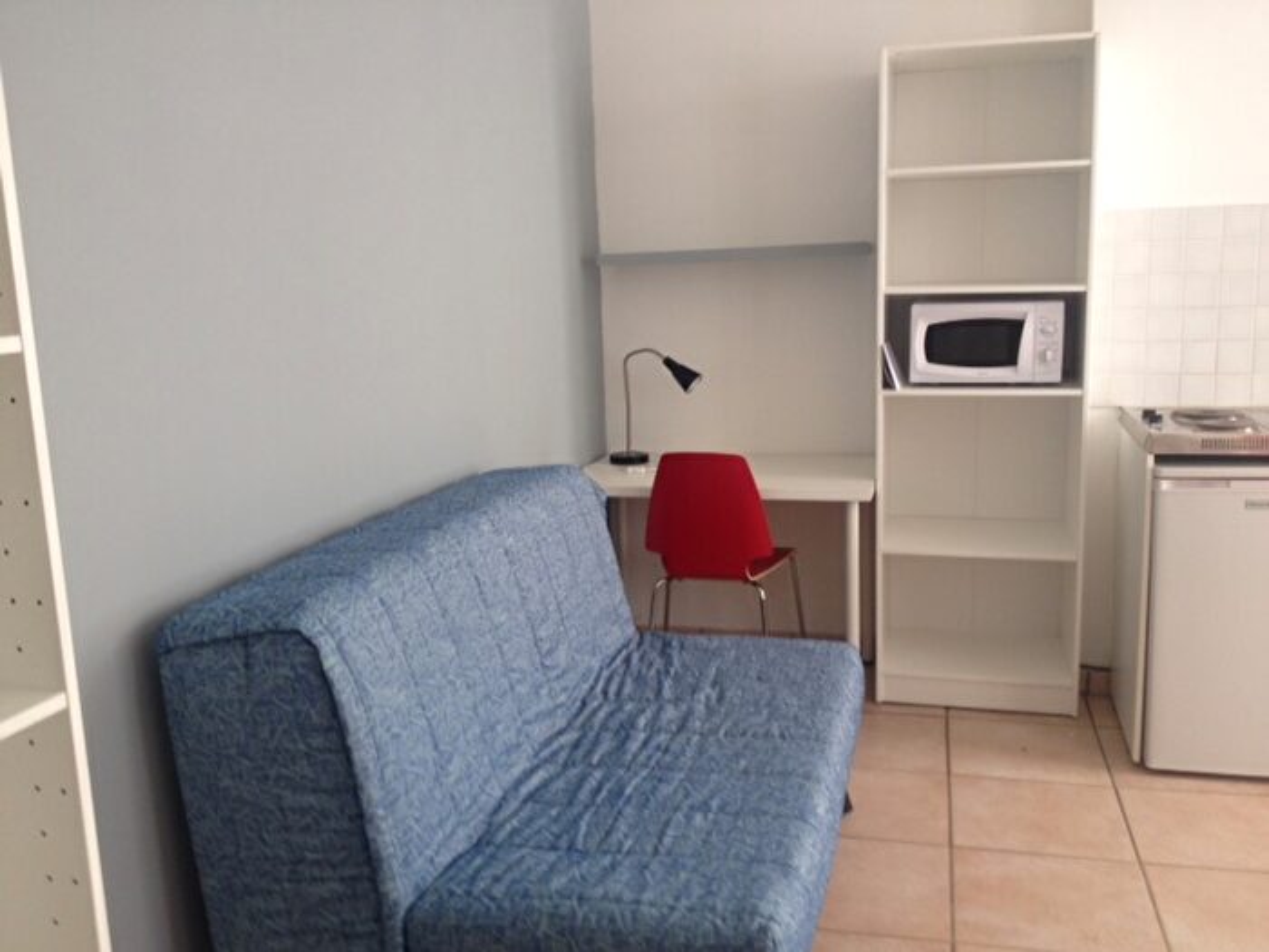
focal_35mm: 35
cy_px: 476
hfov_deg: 52.6
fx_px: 1283
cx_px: 634
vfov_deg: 40.7
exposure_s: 1/24
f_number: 2.4
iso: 50
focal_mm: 4.28
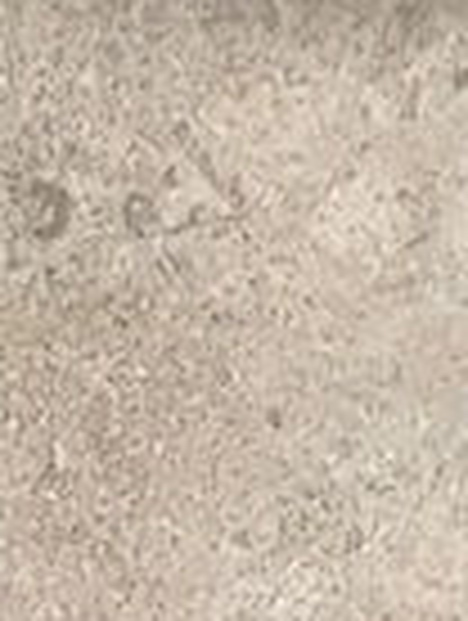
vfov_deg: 9.5
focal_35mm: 168
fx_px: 3019
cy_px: -1161
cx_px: 1026
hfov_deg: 8.3
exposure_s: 1/30
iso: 50
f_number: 2.2
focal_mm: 4.15
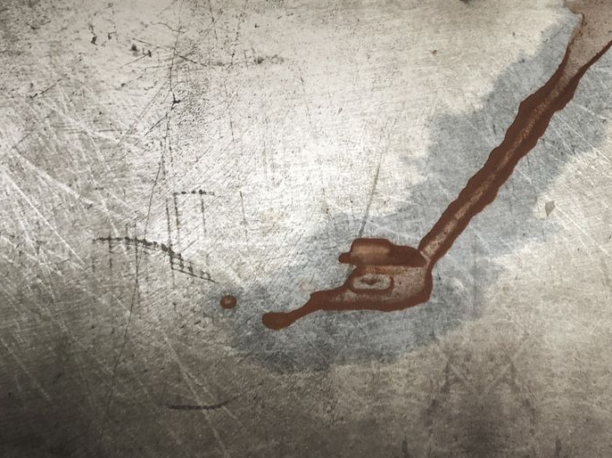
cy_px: 180
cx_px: 459
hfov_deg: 37.9
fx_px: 866
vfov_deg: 29.6
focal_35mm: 49
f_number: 1.8
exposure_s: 1/15
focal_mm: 3.99
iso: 64
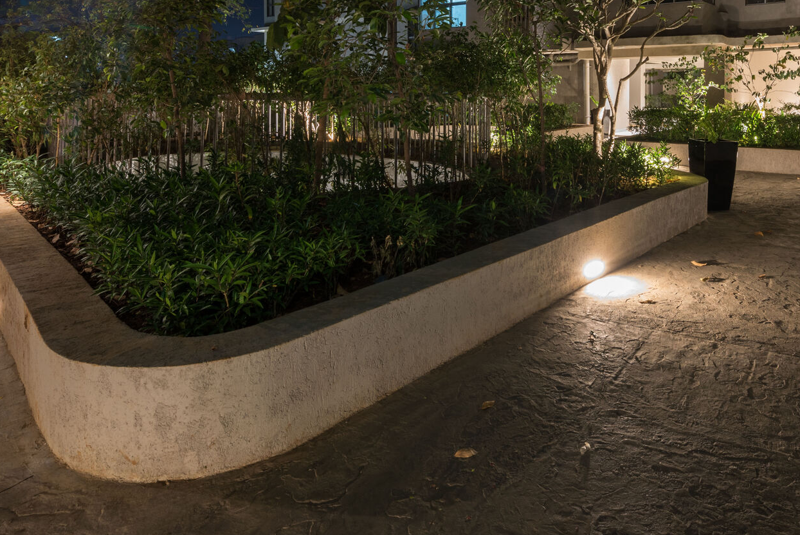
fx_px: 600
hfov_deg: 66.3
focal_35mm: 27
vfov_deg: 45.6
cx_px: 502
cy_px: 108
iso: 100
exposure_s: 25
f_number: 11
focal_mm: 14
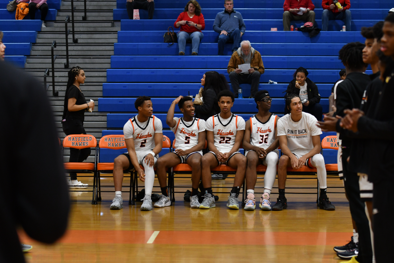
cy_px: 132
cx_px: 197
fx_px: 1149
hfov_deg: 19.5
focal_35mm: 105
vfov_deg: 13.0
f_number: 2.8
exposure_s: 1/320
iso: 800
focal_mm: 70
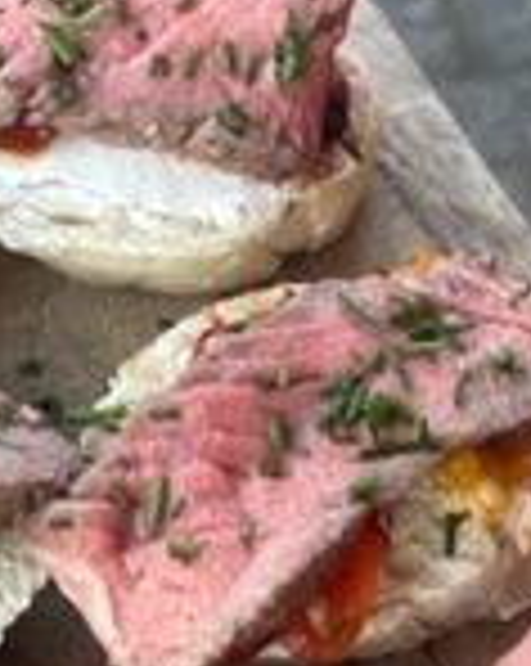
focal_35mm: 110
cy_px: 261
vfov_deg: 17.5
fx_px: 2165
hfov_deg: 12.9
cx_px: -378
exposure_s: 1/121
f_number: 1.6
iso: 32
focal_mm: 5.1
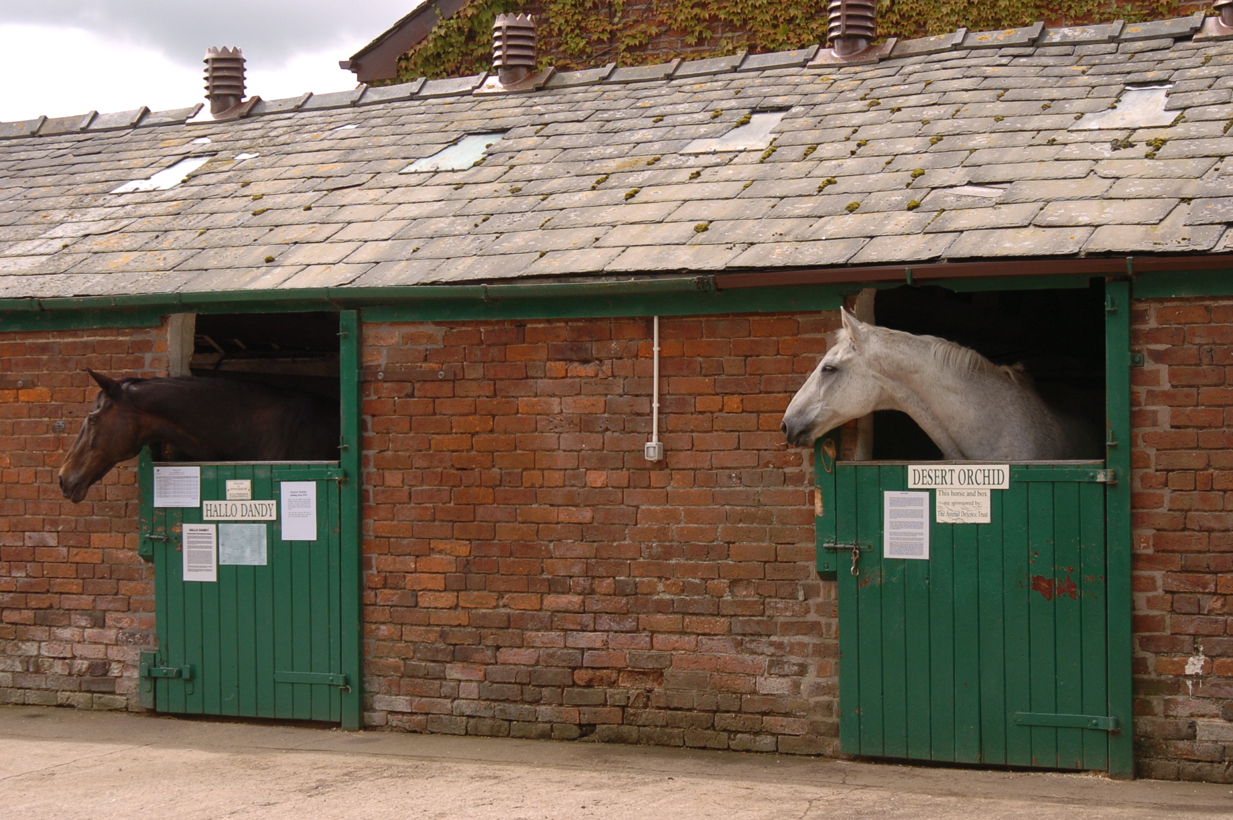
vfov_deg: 22.6
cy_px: 410
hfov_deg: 33.4
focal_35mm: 60
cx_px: 616
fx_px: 2053
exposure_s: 1/320
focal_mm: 40
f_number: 8.5
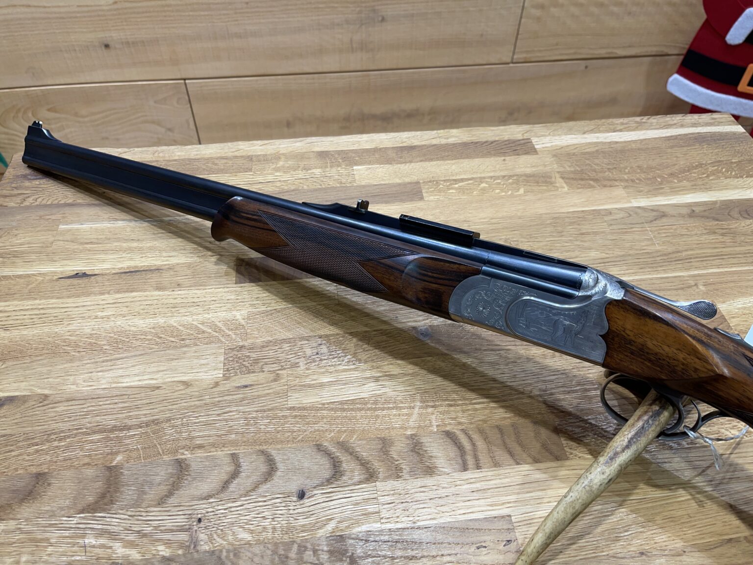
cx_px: 376
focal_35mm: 26
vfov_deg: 53.1
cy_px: 282
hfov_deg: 67.3
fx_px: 566
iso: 50
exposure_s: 1/100
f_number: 1.6
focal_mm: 5.1
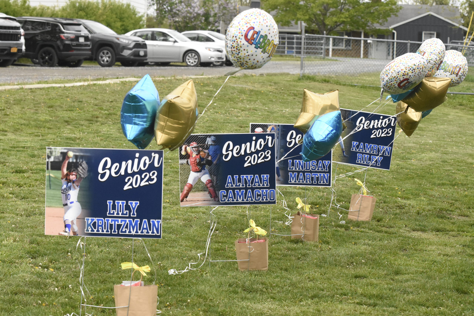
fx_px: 1382
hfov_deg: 19.5
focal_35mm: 105
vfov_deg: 13.0
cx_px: 237
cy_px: 158
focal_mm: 70
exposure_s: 1/8000
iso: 4000
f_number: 5.6
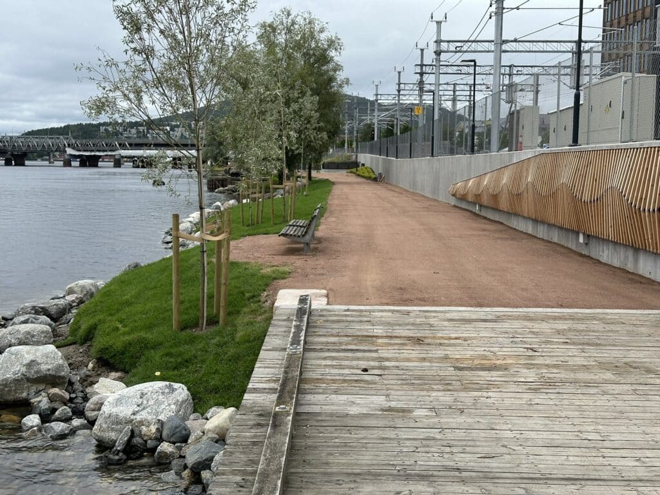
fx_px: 915
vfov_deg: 30.3
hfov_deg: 39.7
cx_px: 330
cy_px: 248
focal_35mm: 48
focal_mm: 6.86
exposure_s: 1/2597
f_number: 1.78
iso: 64
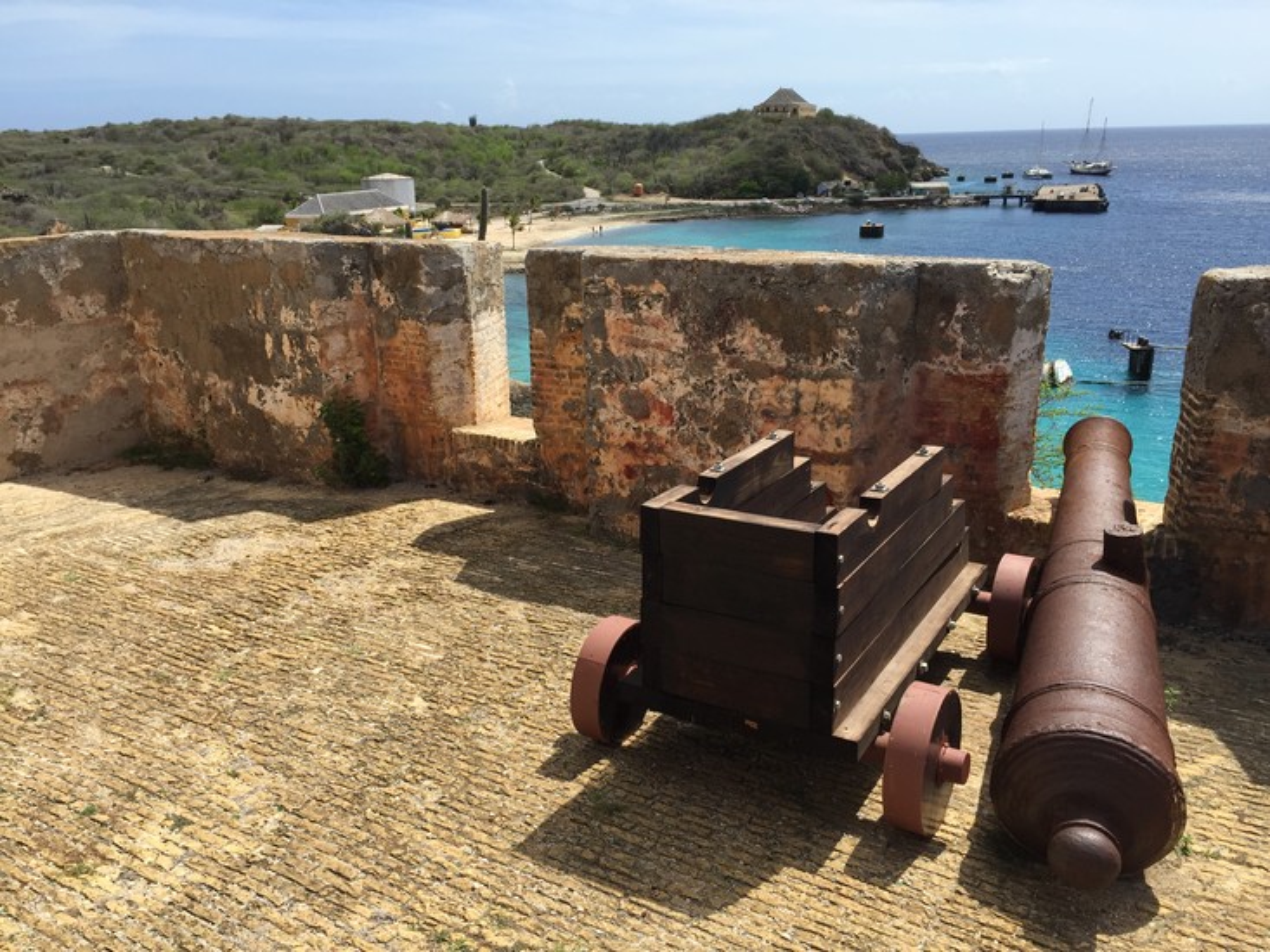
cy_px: 476
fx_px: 1064
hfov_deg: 61.7
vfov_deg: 48.2
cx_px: 635
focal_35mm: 29
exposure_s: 1/1980
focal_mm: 4.15
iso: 32
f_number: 2.2
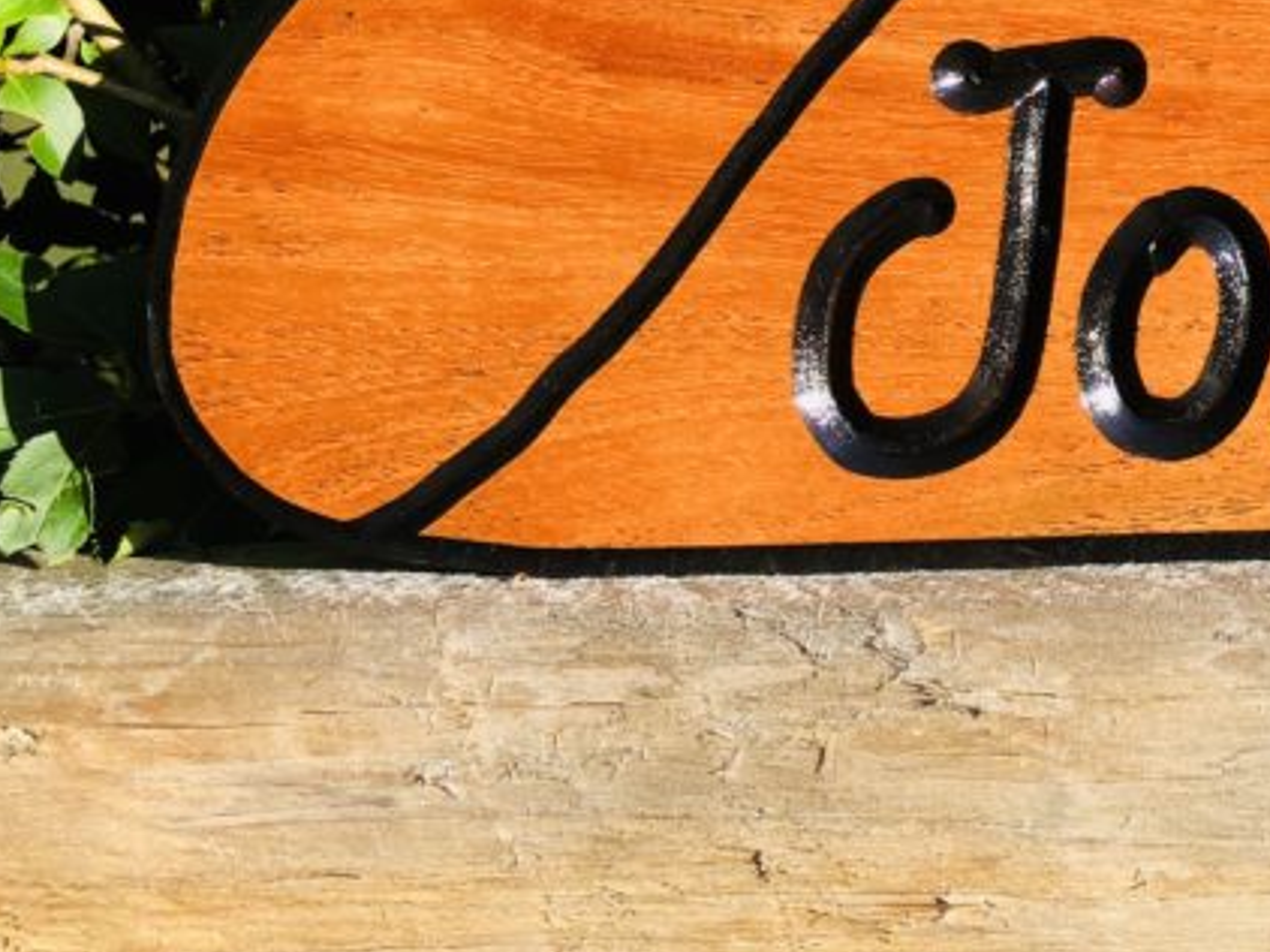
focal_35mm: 68
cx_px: 1526
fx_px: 2493
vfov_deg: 20.8
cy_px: -12
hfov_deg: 25.6
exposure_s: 1/813
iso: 20
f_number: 1.8
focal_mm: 3.99
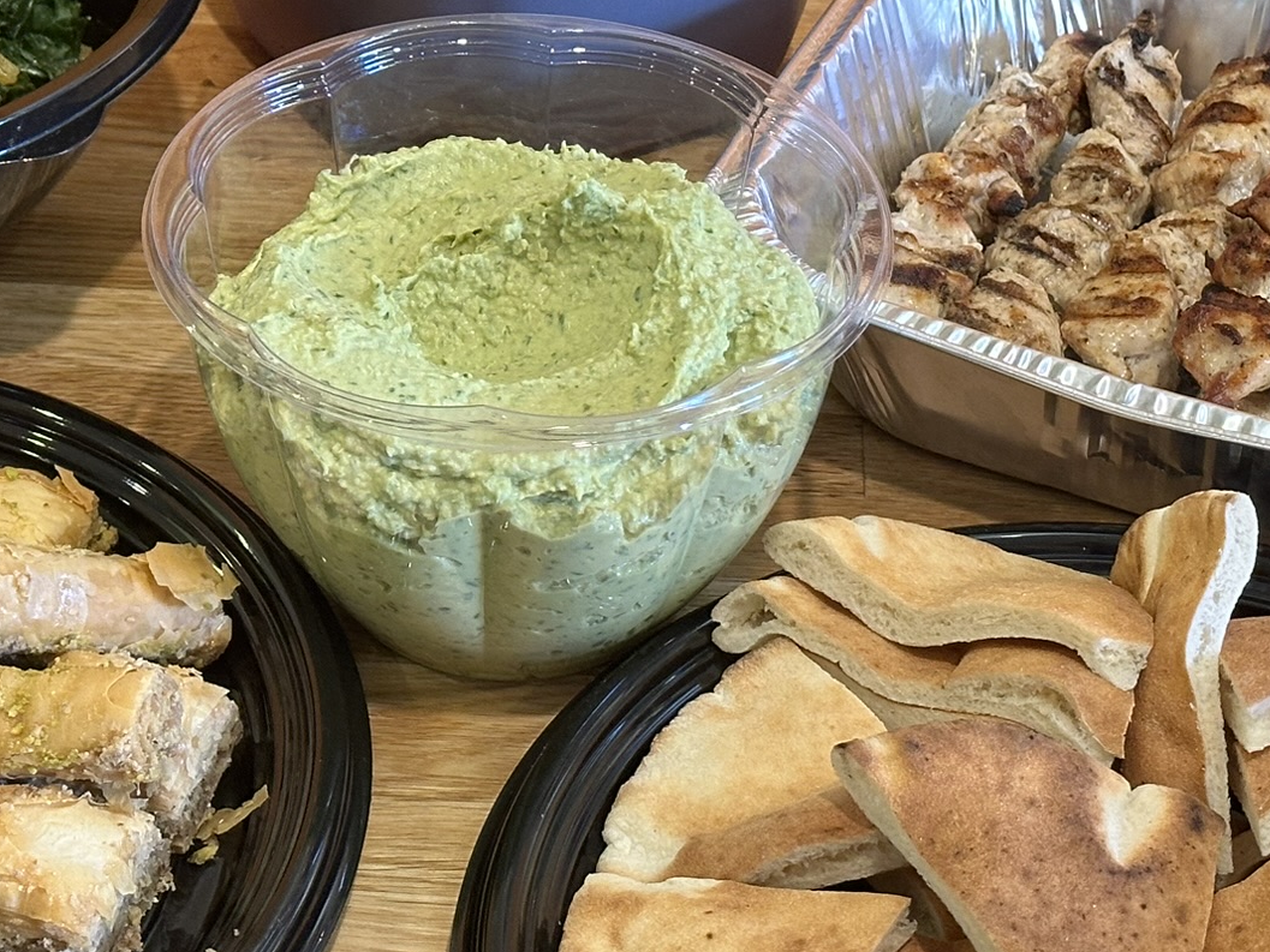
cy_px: 133
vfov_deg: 15.7
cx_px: 590
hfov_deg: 21.1
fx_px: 3412
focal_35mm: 93
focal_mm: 6.86
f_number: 1.78
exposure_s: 1/60
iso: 250
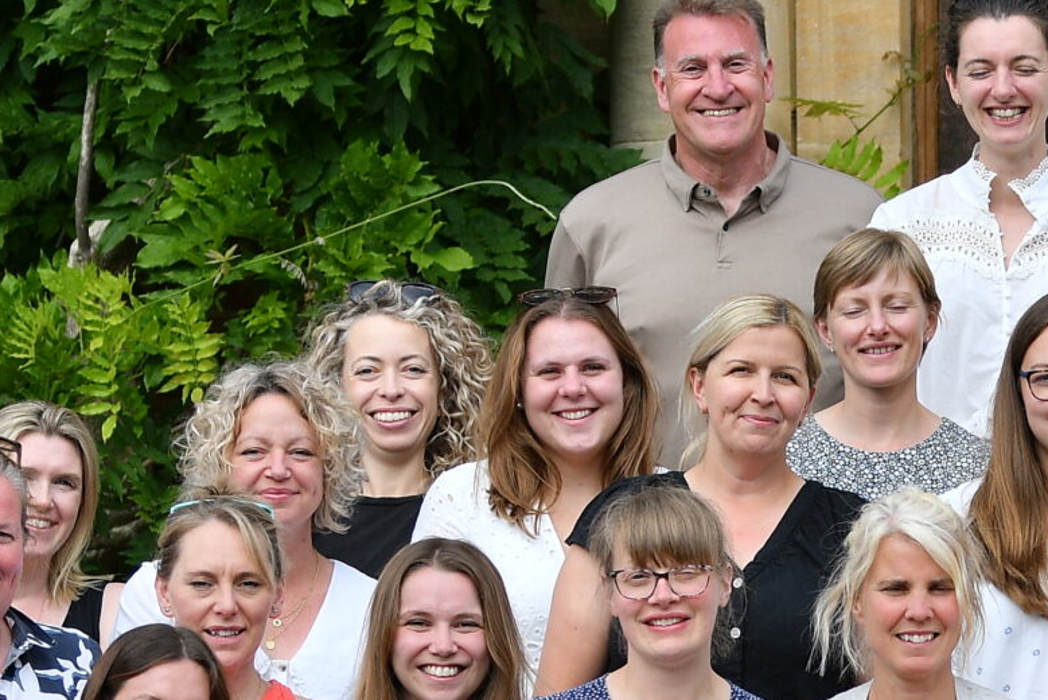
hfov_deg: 5.9
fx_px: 10047
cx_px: 1212
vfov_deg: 4.0
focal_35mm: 345
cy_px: 792
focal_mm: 70
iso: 100
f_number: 2.8
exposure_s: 1/2000
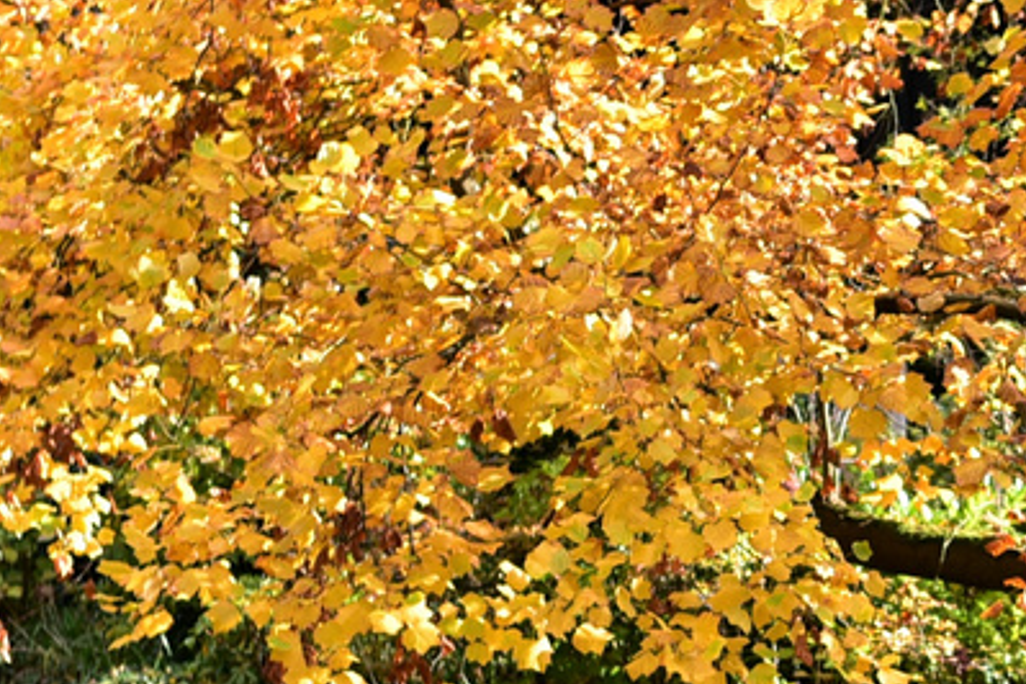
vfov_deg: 6.7
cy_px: 823
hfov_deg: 9.8
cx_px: 1538
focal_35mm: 203
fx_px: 5785
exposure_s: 1/500
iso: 100
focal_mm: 50
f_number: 2.5
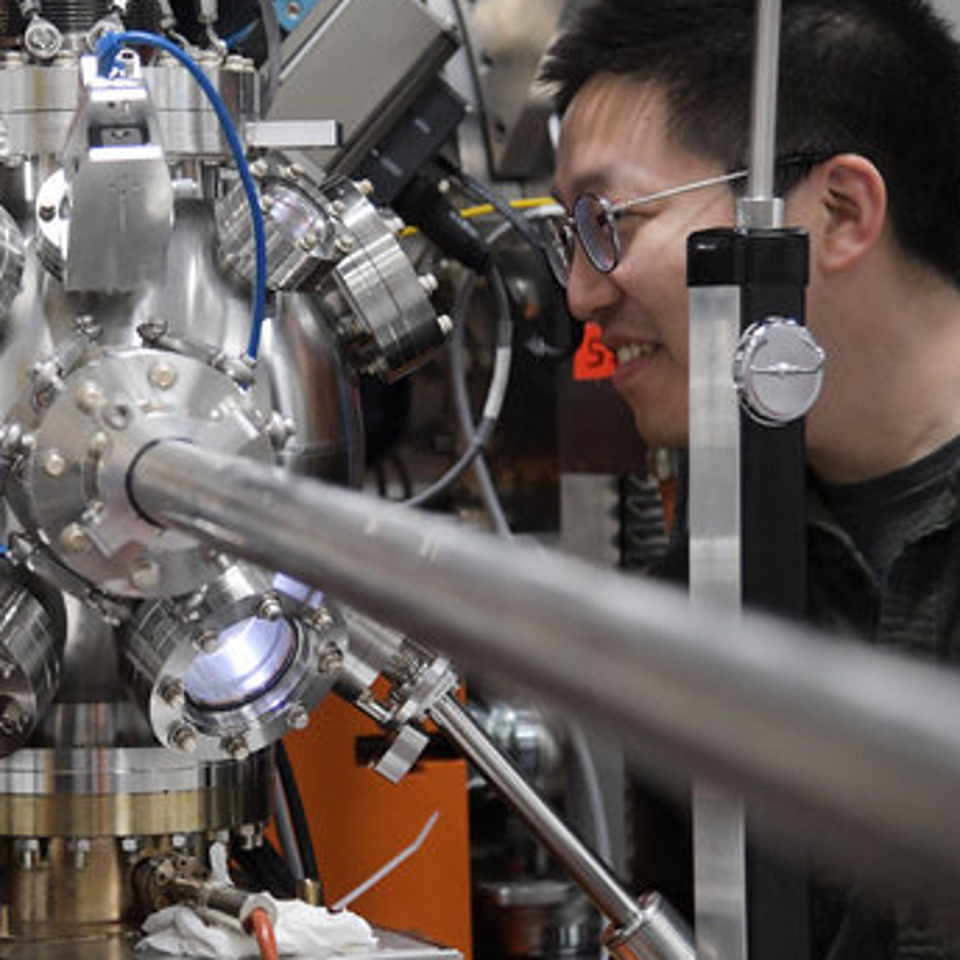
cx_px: 53
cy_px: 392
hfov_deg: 14.2
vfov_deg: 14.4
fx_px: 3797
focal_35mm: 121
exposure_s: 1/160
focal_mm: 70
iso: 6400
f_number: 4
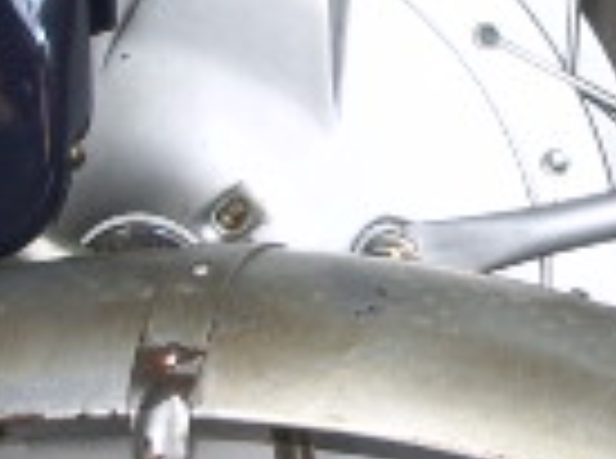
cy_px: 198
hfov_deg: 12.1
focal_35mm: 164
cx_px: 387
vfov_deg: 9.0
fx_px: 2911
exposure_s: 1/40
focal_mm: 5.8
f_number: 2.6
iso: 50
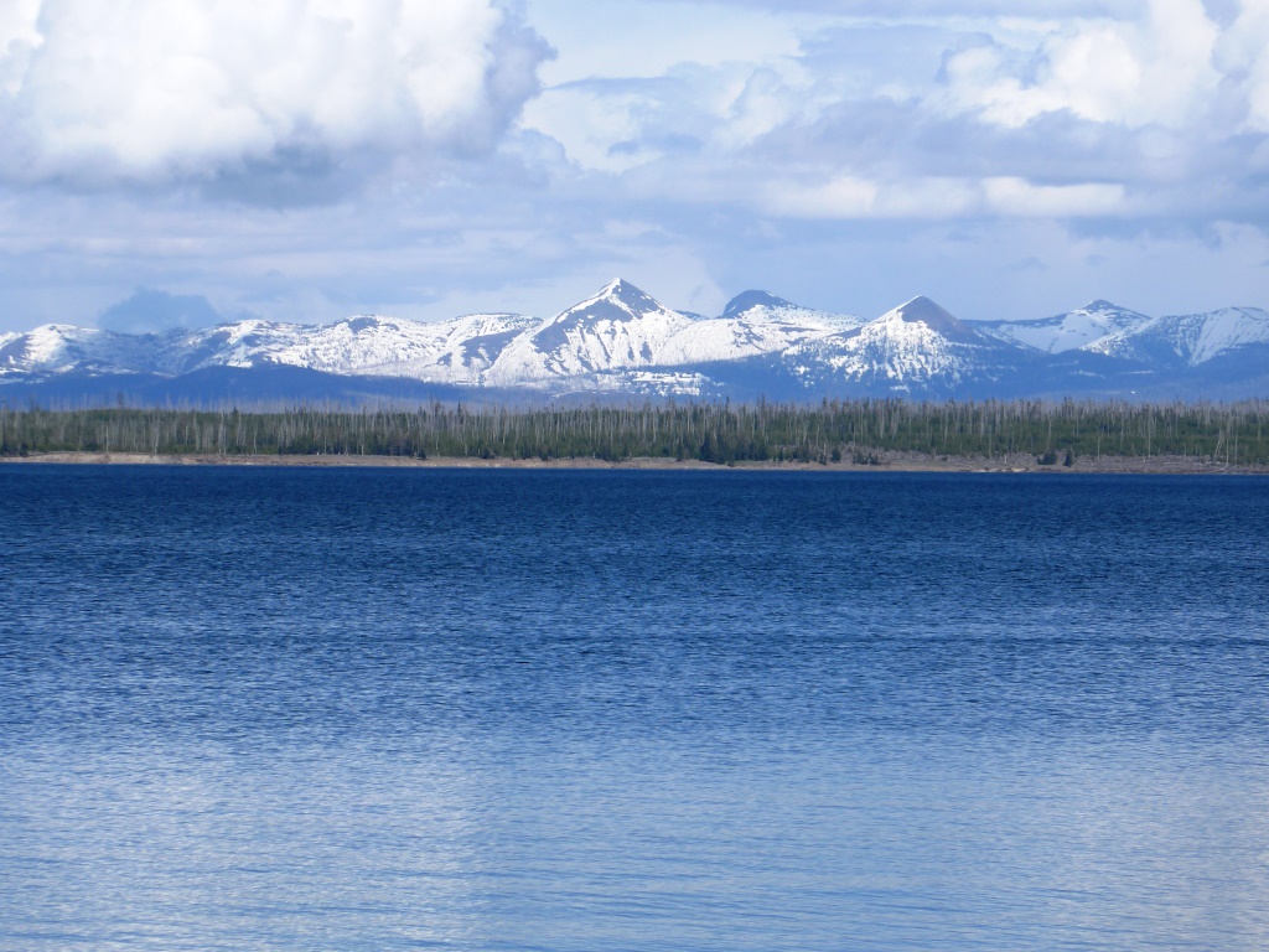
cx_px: 634
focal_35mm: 222
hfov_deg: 8.9
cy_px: 476
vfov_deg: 6.7
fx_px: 8138
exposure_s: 1/640
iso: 80
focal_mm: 42.8
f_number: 5.9
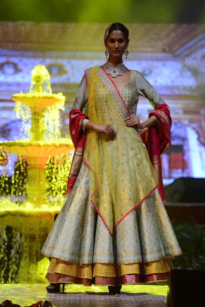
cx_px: 102
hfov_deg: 7.2
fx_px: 1622
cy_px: 154
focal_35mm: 190
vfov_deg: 10.8
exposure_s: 1/200
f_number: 4.5
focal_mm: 190
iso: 800
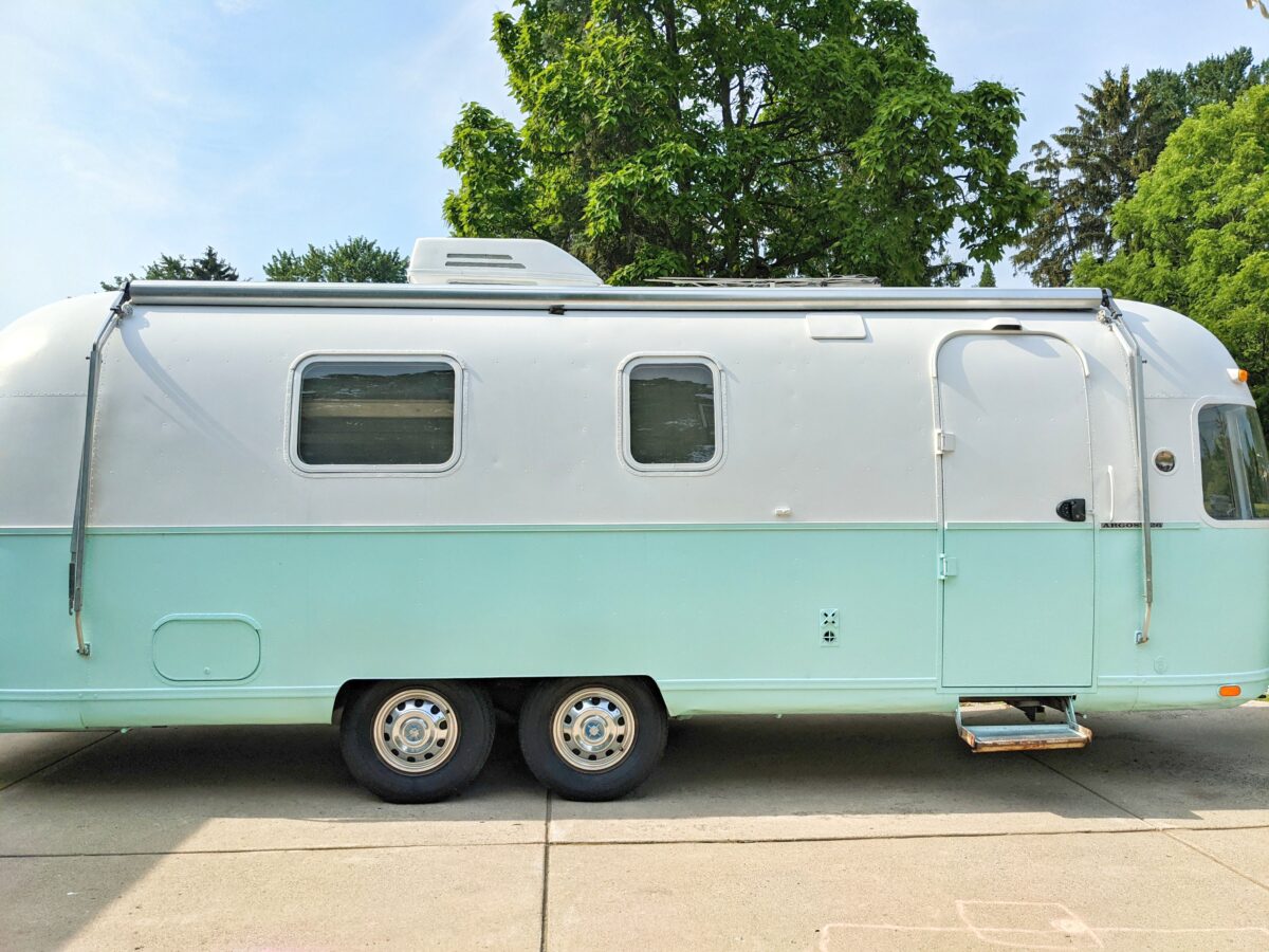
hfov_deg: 65.3
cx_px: 634
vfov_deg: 51.4
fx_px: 990
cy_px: 476
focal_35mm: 27
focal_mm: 4.38
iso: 81
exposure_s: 1/3906
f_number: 1.73
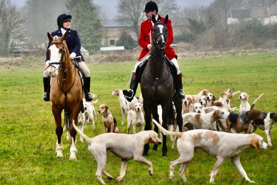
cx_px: 138
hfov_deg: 19.5
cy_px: 92
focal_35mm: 105
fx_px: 808
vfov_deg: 13.0
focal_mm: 70
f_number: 5
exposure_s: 1/250
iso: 500
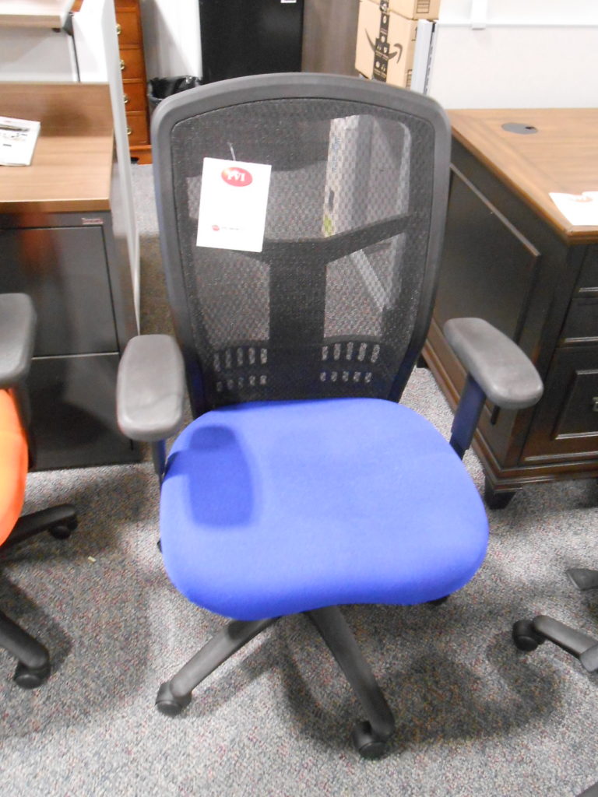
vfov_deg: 60.0
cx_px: 299
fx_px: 691
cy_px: 398
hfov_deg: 46.8
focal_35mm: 30
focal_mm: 5.3
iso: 800
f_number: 3.8
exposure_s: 1/6
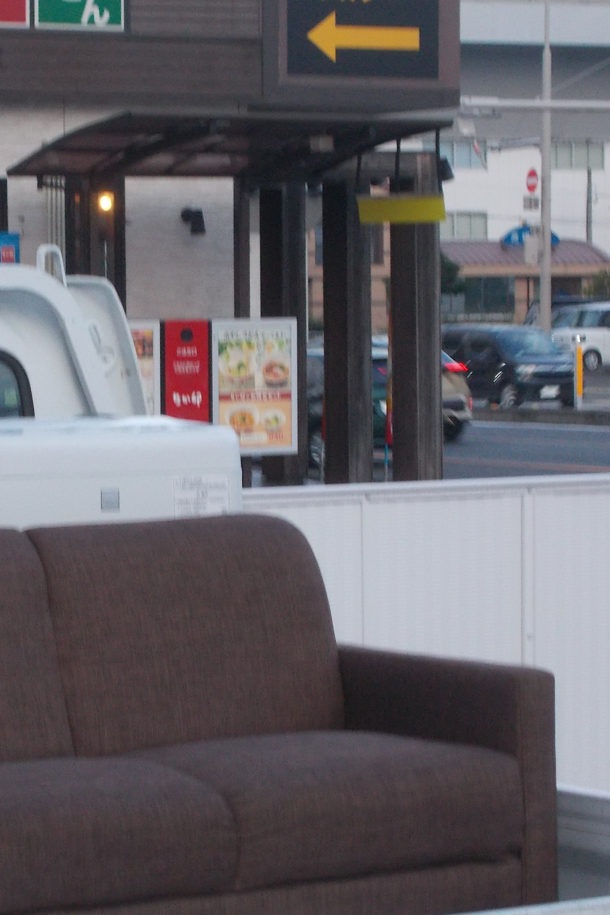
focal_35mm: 136
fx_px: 3457
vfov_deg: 15.1
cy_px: 468
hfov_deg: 10.0
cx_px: 1
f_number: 5.8
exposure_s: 1/60
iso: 200
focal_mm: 13.5
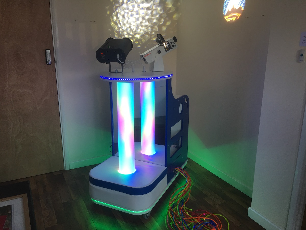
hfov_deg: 61.7
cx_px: 153
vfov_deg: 48.2
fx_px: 256
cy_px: 115
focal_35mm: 29
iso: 25
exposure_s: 1/33
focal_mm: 4.15
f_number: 2.2
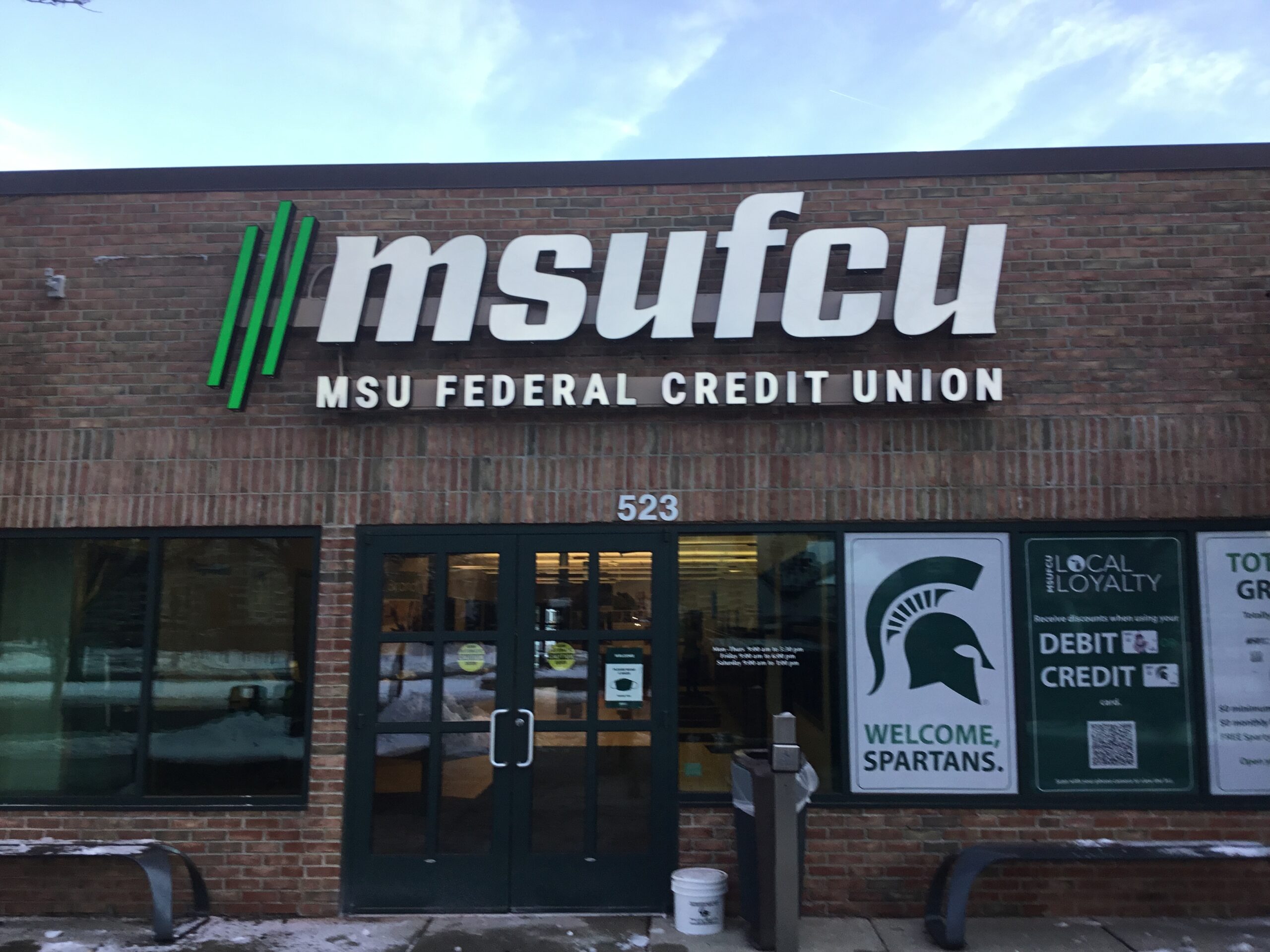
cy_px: 476
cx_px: 635
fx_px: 1137
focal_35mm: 31
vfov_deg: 45.4
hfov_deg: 58.4
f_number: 2.4
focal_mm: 3.3
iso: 25
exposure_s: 1/120
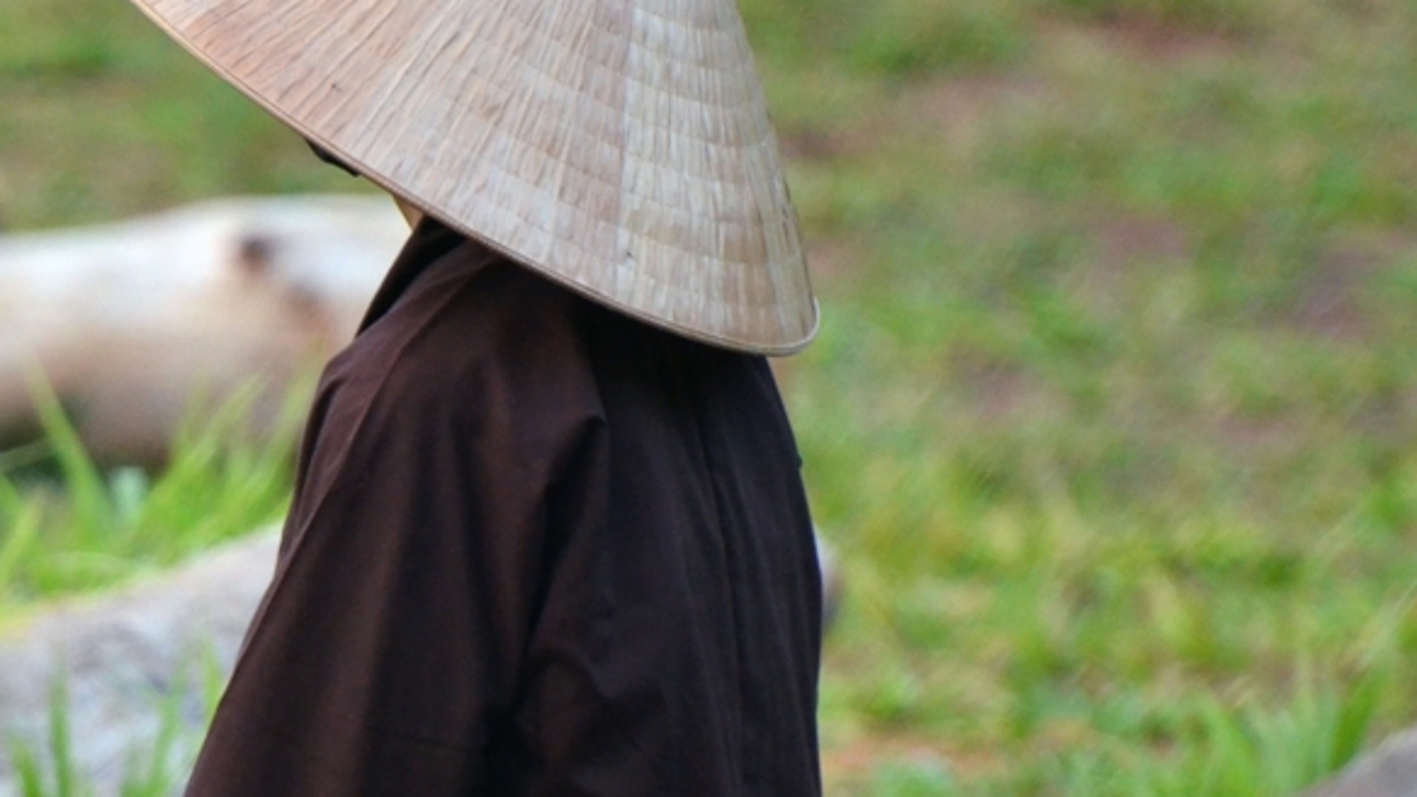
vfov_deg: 1.3
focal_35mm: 936
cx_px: 75
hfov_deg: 2.3
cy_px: 671
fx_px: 35170
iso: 1600
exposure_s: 1/320
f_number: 5.6
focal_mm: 300
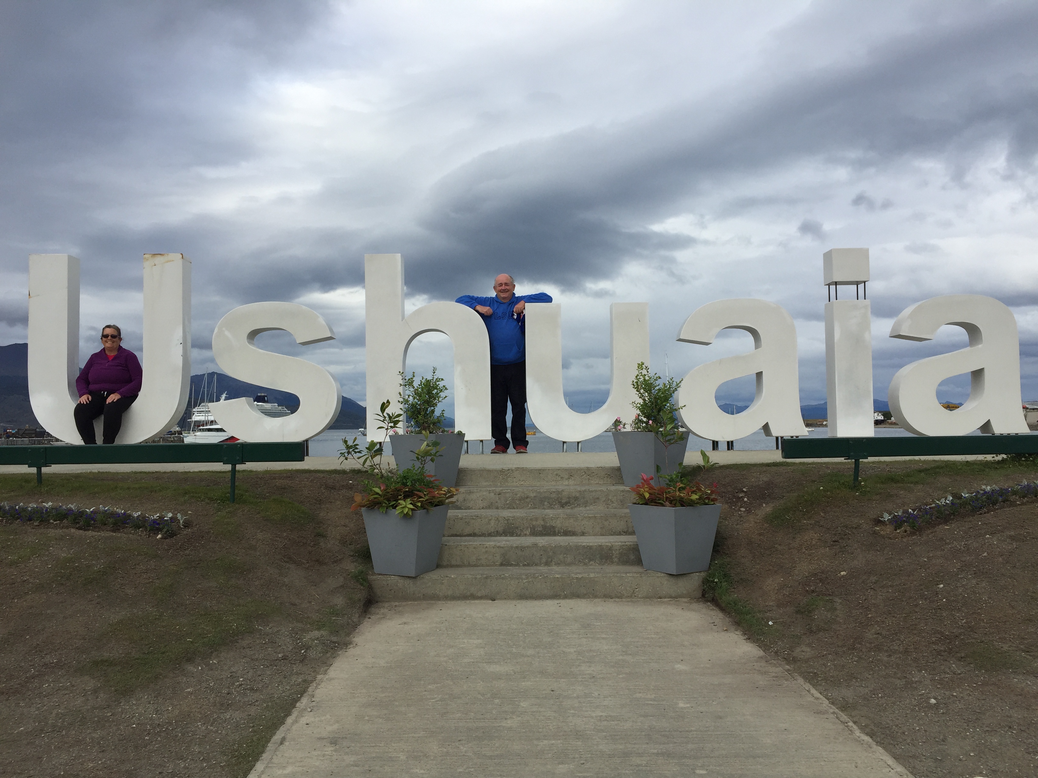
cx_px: 519
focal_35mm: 29
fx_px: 870
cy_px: 389
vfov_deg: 48.2
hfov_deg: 61.7
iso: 32
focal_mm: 4.15
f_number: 2.2
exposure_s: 1/1014
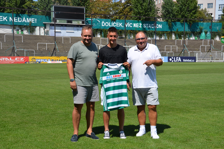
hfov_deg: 32.0
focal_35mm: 63
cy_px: 74
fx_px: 391
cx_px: 112
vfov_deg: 21.5
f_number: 9
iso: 100
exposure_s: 1/320
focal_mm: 42
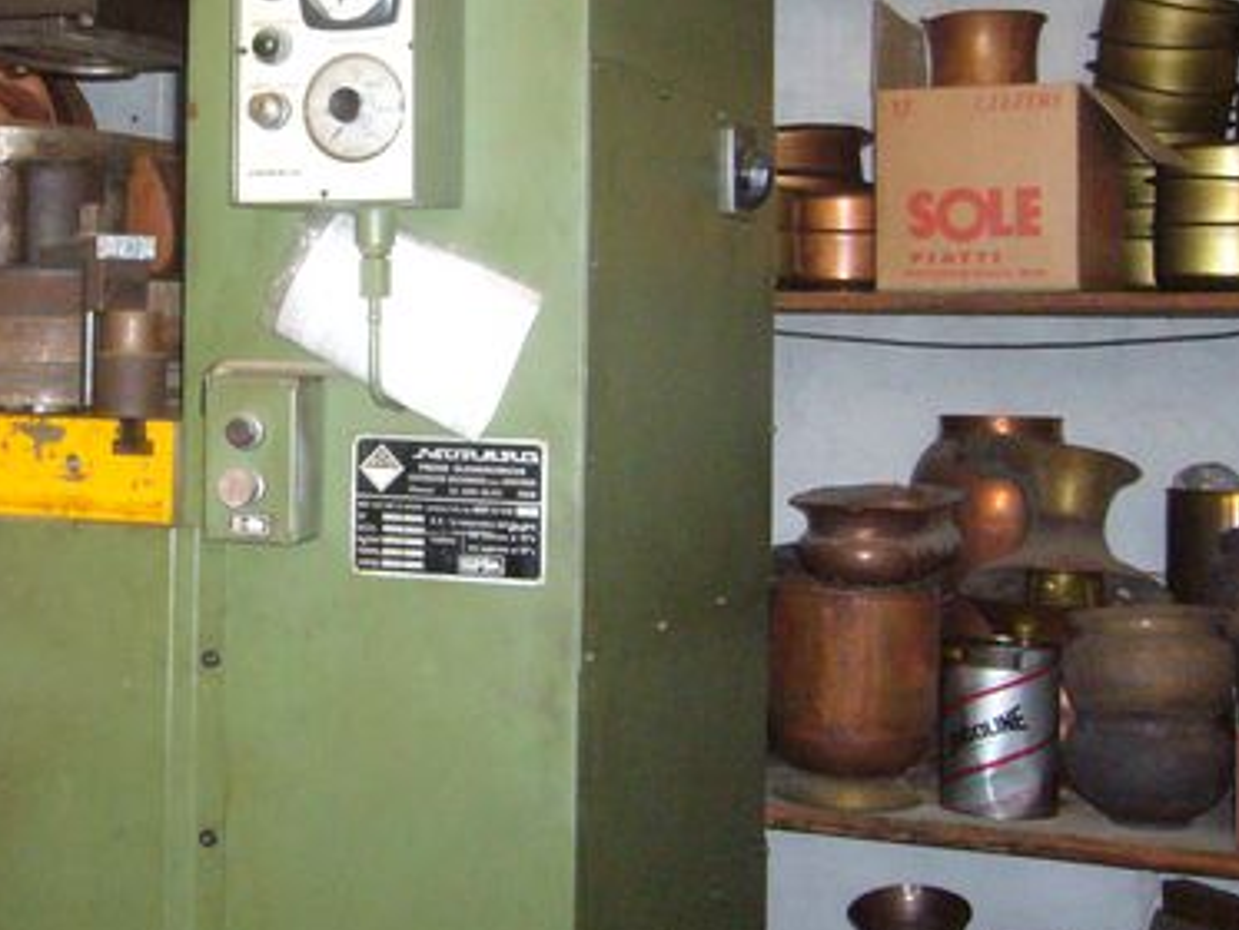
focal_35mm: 60
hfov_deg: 31.1
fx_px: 2148
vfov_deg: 24.2
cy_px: 262
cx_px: 199
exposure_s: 1/30
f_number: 2.8
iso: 400
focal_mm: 5.8
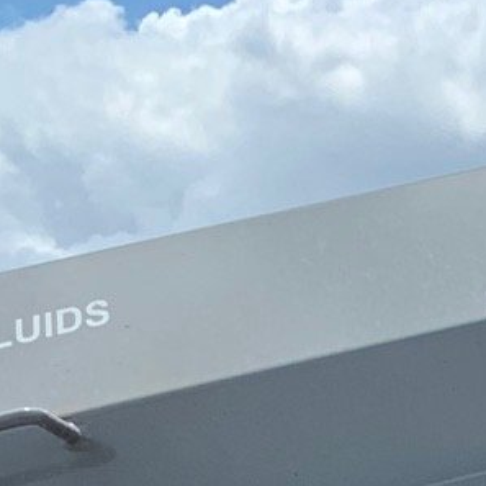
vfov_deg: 10.3
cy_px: 965
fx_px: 2478
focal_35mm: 156
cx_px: 1569
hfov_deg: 8.7
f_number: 1.8
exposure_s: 1/1368
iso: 25
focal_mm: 4.25
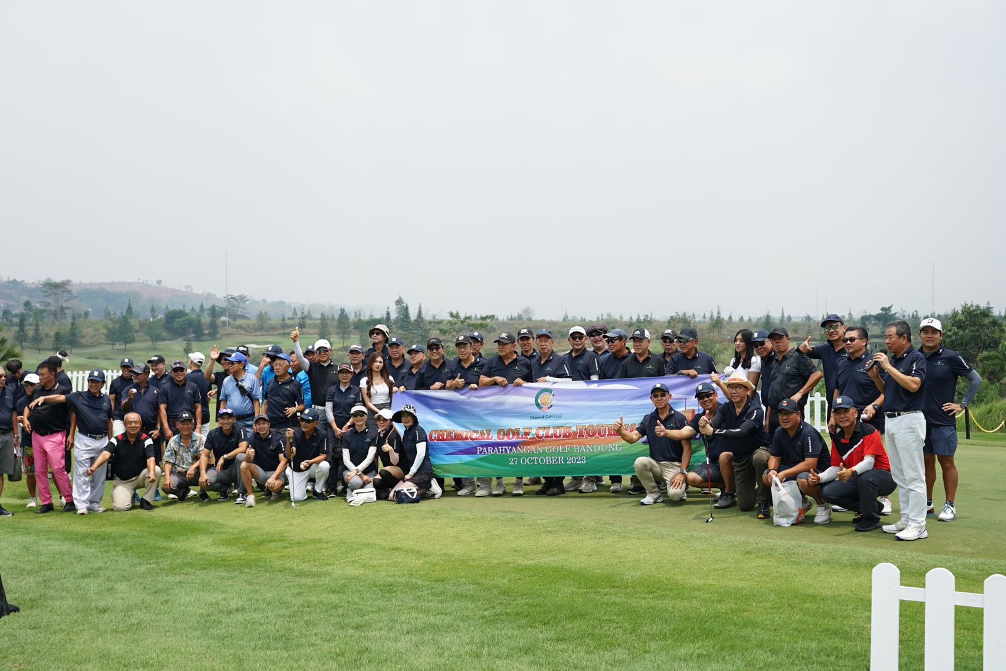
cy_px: 336
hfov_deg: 46.4
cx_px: 503
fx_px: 1174
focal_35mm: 42
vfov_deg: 31.9
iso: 160
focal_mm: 28
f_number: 3.5
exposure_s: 1/1250
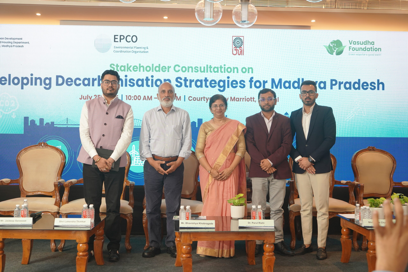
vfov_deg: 33.4
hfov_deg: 48.5
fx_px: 453
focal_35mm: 40
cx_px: 204
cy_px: 136
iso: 1250
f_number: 4
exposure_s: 1/160
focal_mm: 40
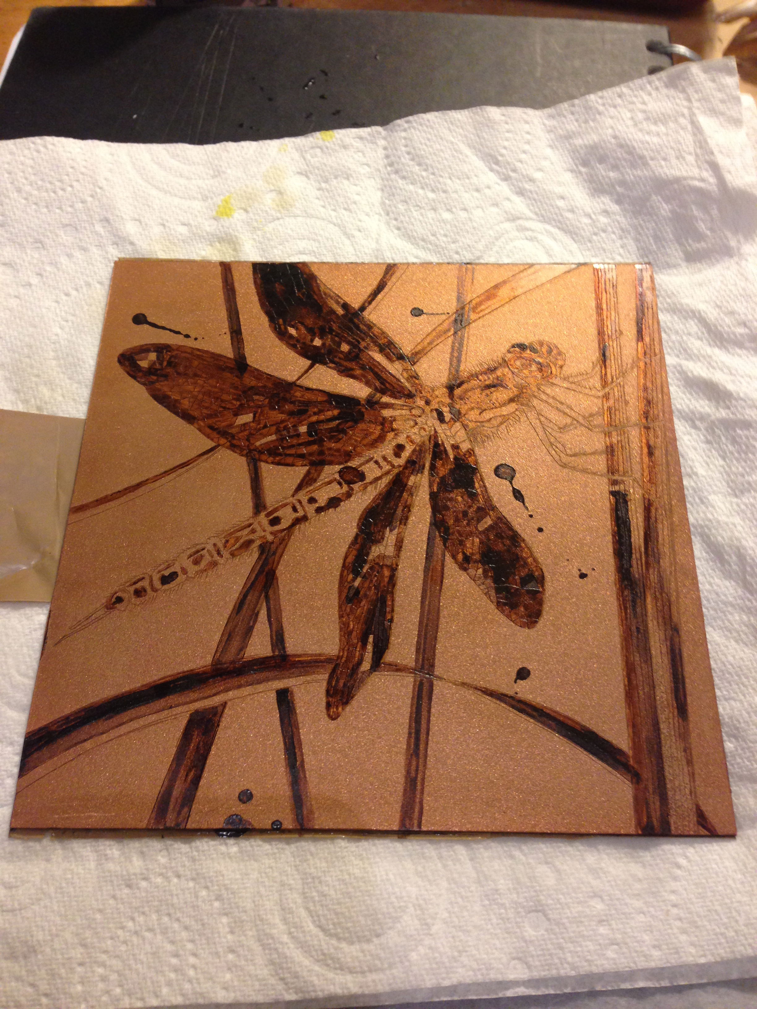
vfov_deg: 55.4
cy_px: 504
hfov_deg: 42.9
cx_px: 378
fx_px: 962
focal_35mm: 33
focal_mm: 4.12
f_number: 2.4
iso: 125
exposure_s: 1/20
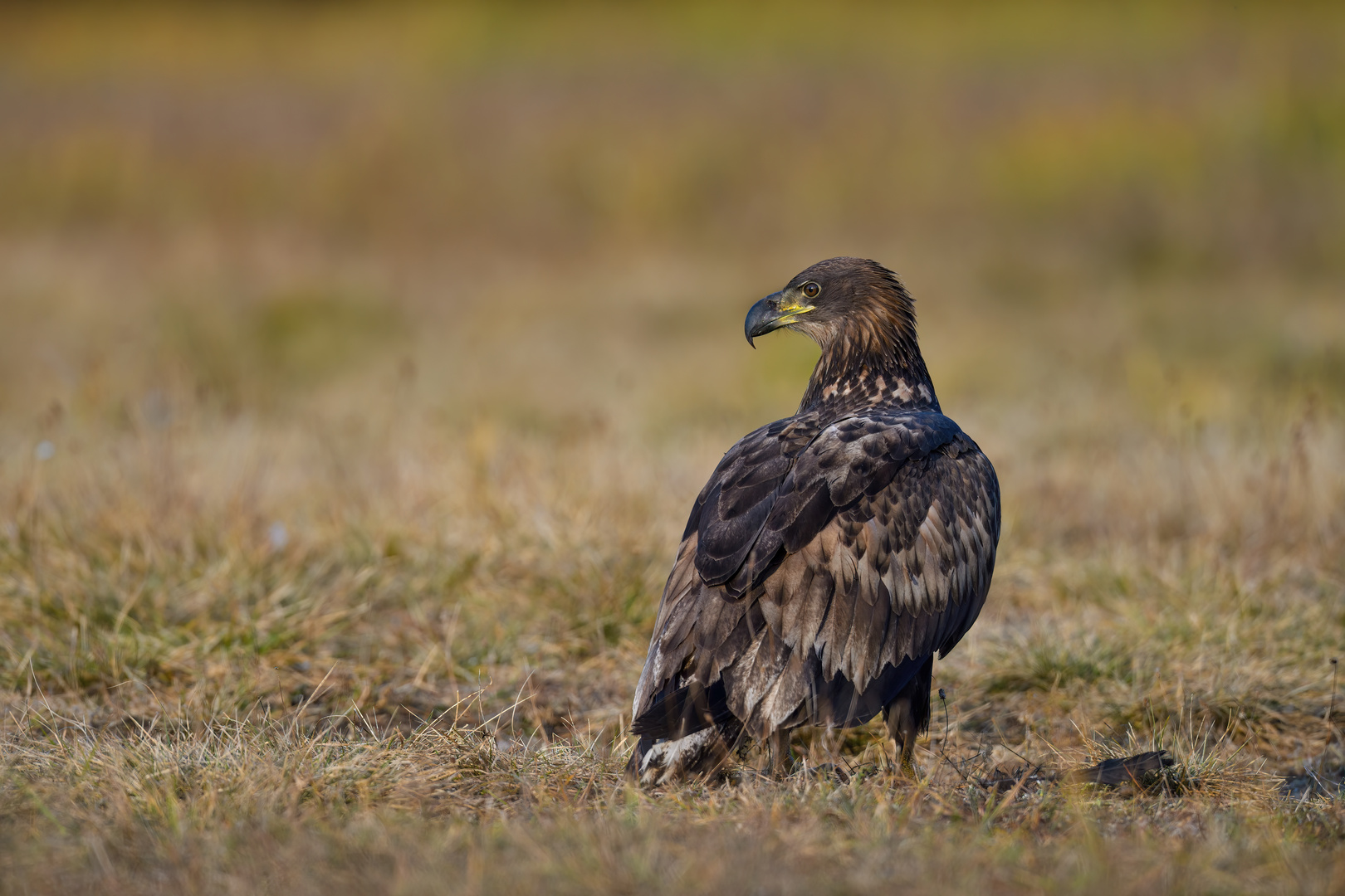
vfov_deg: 2.3
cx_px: 672
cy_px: 448
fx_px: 22415
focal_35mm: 600
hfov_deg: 3.4
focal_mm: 600
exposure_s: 1/1250
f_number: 5.6
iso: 220
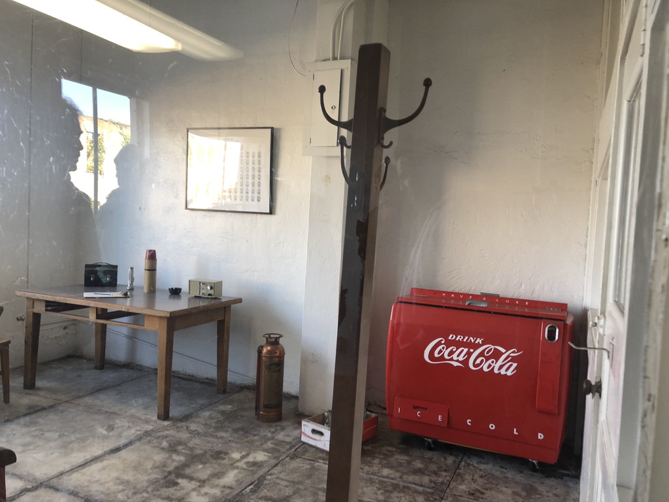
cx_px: 334
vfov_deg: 49.7
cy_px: 251
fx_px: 541
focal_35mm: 28
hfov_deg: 63.4
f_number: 1.8
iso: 40
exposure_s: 1/61
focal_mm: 4
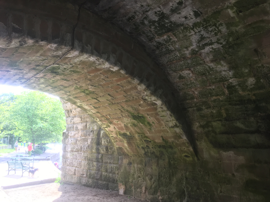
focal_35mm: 29
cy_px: 101
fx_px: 226
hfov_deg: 61.7
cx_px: 135
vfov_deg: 48.2
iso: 32
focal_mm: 4.15
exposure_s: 1/100
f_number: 2.2
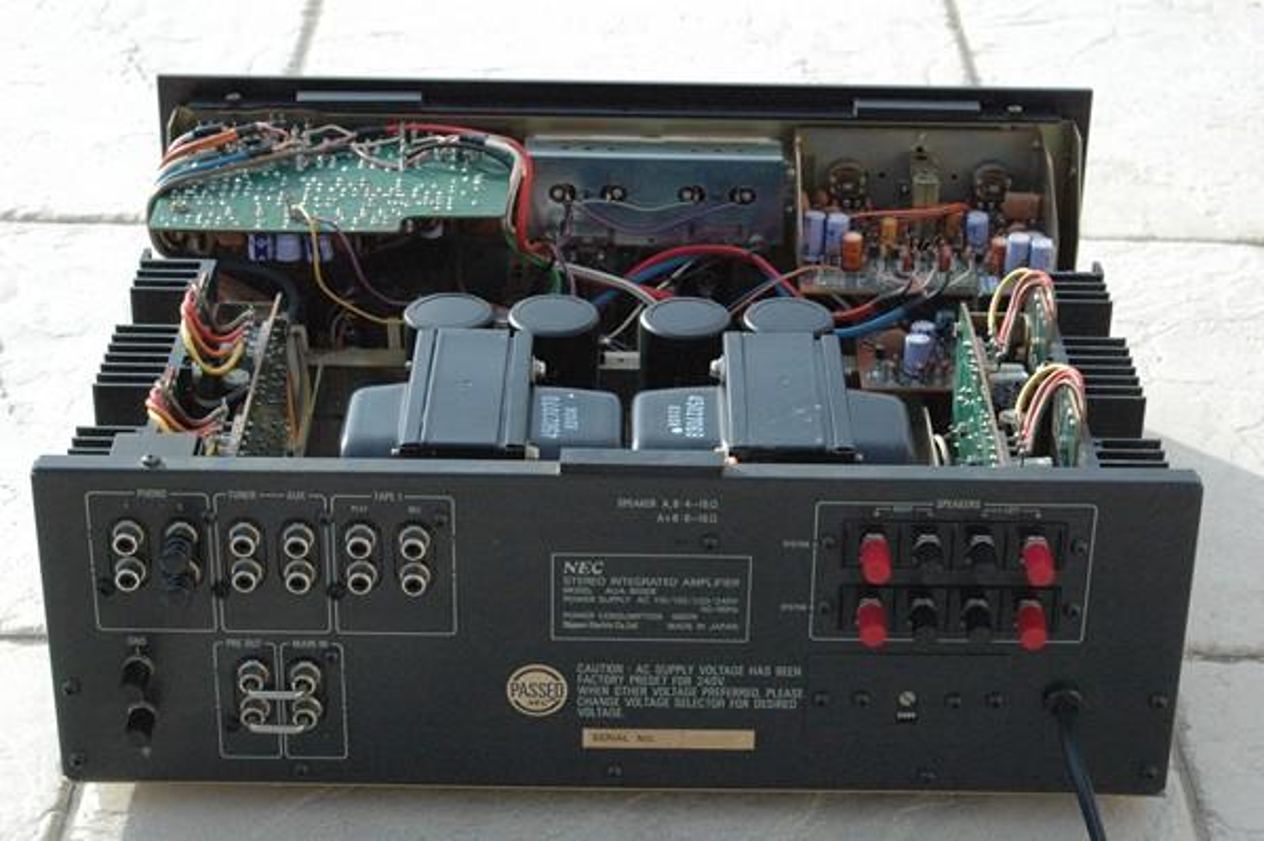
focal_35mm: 78
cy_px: 420
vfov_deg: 17.5
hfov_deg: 26.0
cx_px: 632
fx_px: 2736
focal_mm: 52
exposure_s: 1/640
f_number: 13
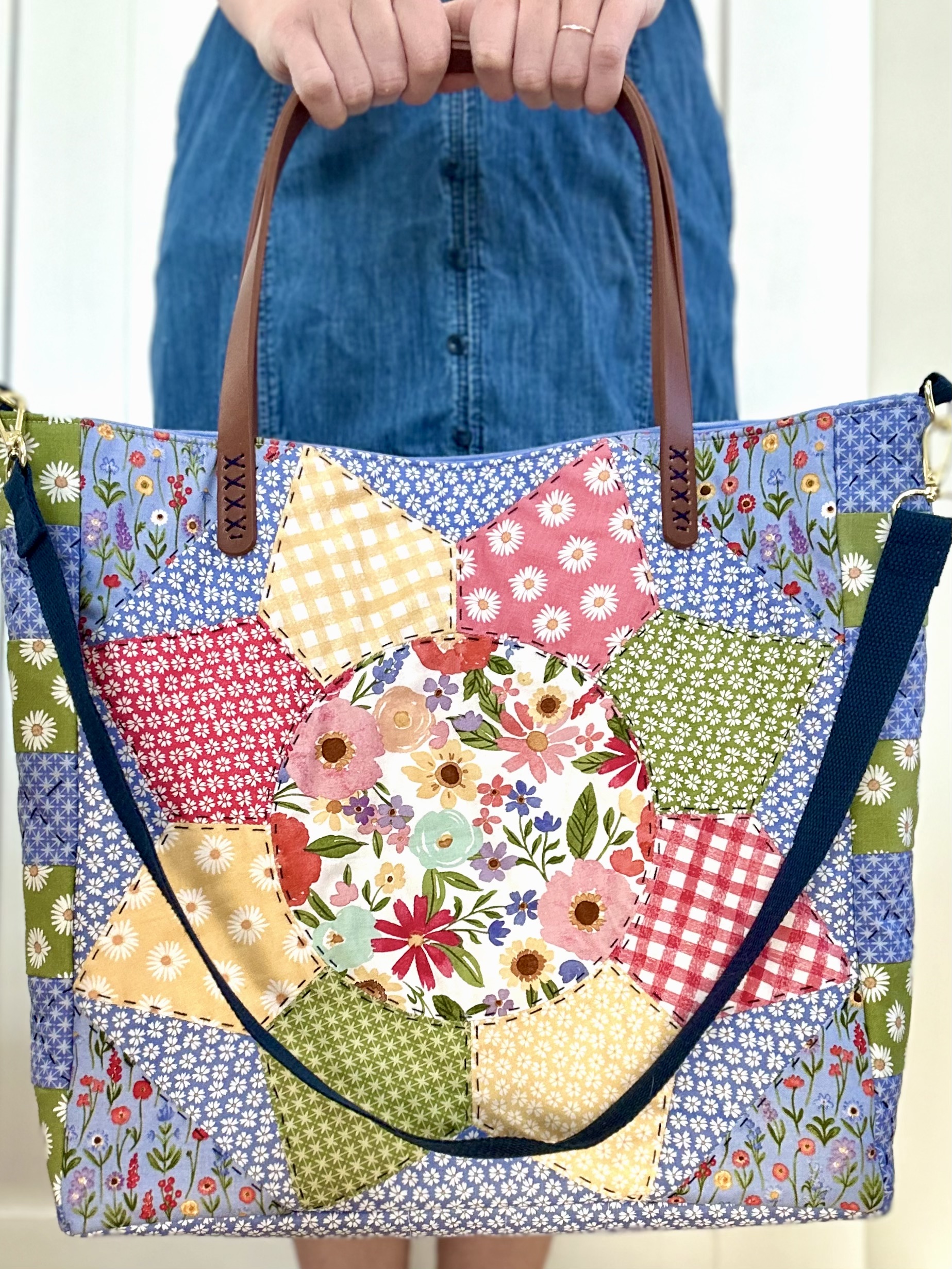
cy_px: 634
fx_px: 1100
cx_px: 476
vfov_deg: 60.0
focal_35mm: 30
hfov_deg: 46.8
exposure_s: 1/121
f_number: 1.9
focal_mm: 2.69
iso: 32
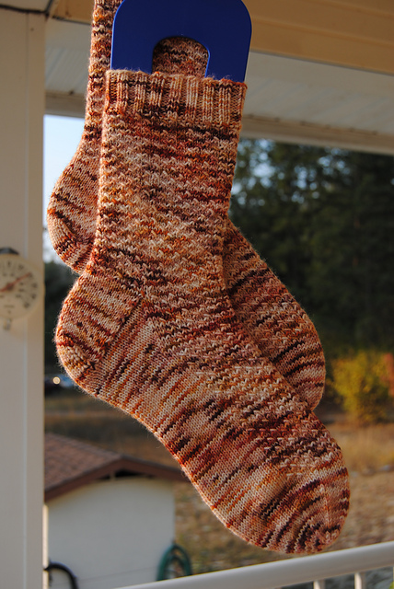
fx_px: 737
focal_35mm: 45
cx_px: 197
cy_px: 294
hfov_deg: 29.9
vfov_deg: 43.6
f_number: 6.3
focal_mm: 30
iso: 100
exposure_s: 1/160
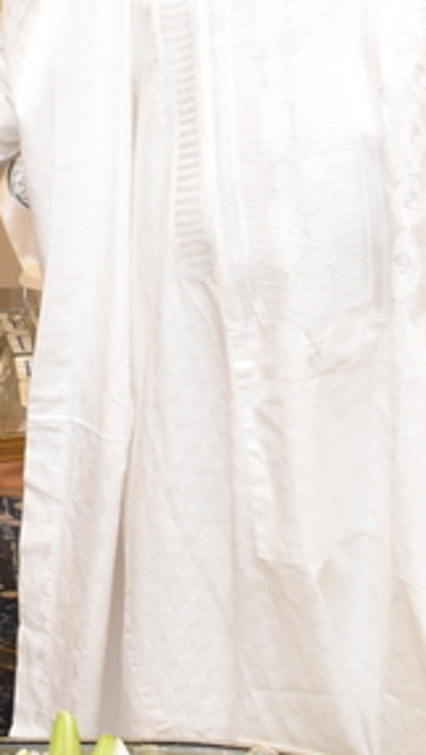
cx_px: -241
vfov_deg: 18.7
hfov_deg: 10.4
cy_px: 45
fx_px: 2243
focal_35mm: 112
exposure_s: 1/80
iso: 800
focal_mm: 20
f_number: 4.5
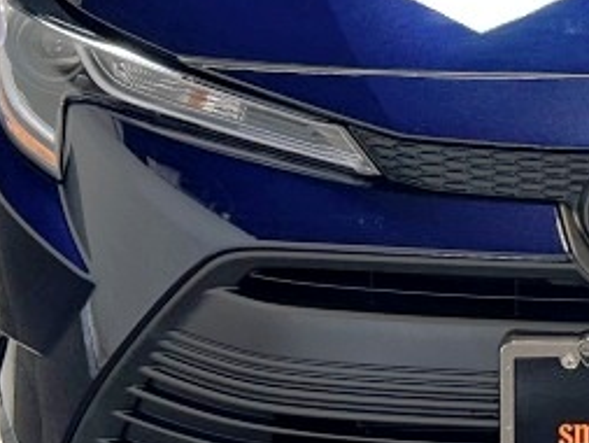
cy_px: 82
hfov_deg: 19.3
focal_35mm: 97
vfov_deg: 15.2
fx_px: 1651
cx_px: 663
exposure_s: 1/60
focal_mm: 6.86
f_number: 1.78
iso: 320
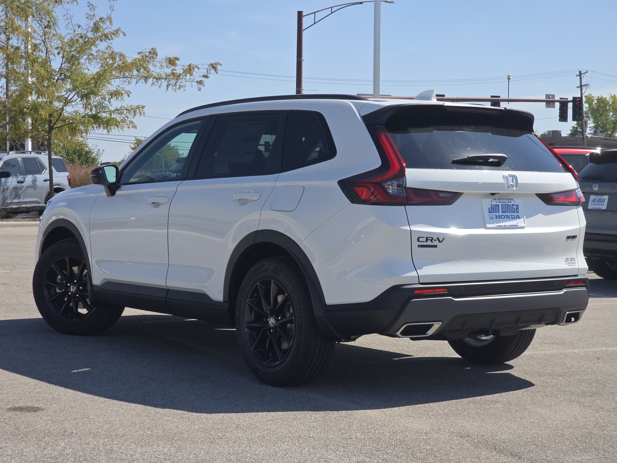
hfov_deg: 28.2
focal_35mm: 69
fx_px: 1230
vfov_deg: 21.3
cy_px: 232
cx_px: 308
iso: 50
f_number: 2.4
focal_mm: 7.9
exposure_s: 1/2228
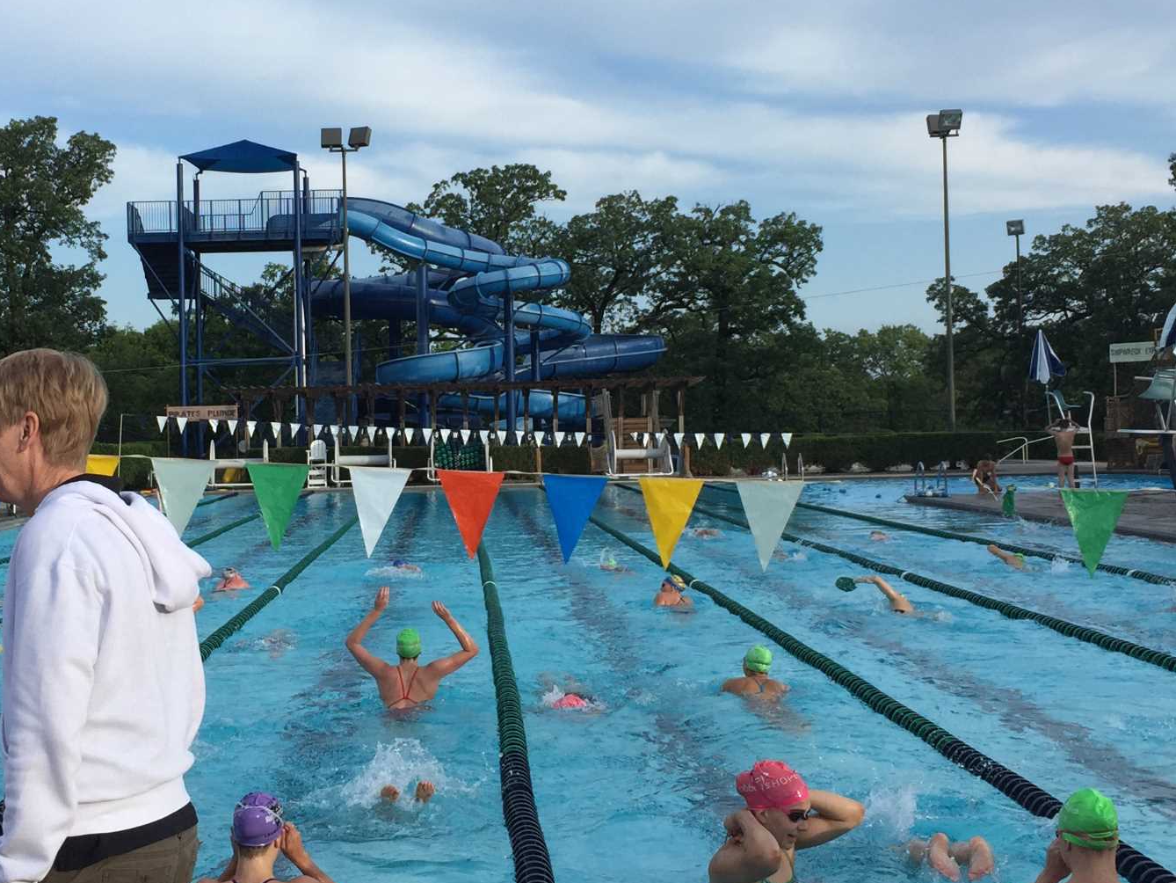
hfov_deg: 36.7
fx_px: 1767
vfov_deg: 28.0
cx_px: 460
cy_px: 393
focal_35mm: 52
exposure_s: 1/1041
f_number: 2.2
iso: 32
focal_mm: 4.15
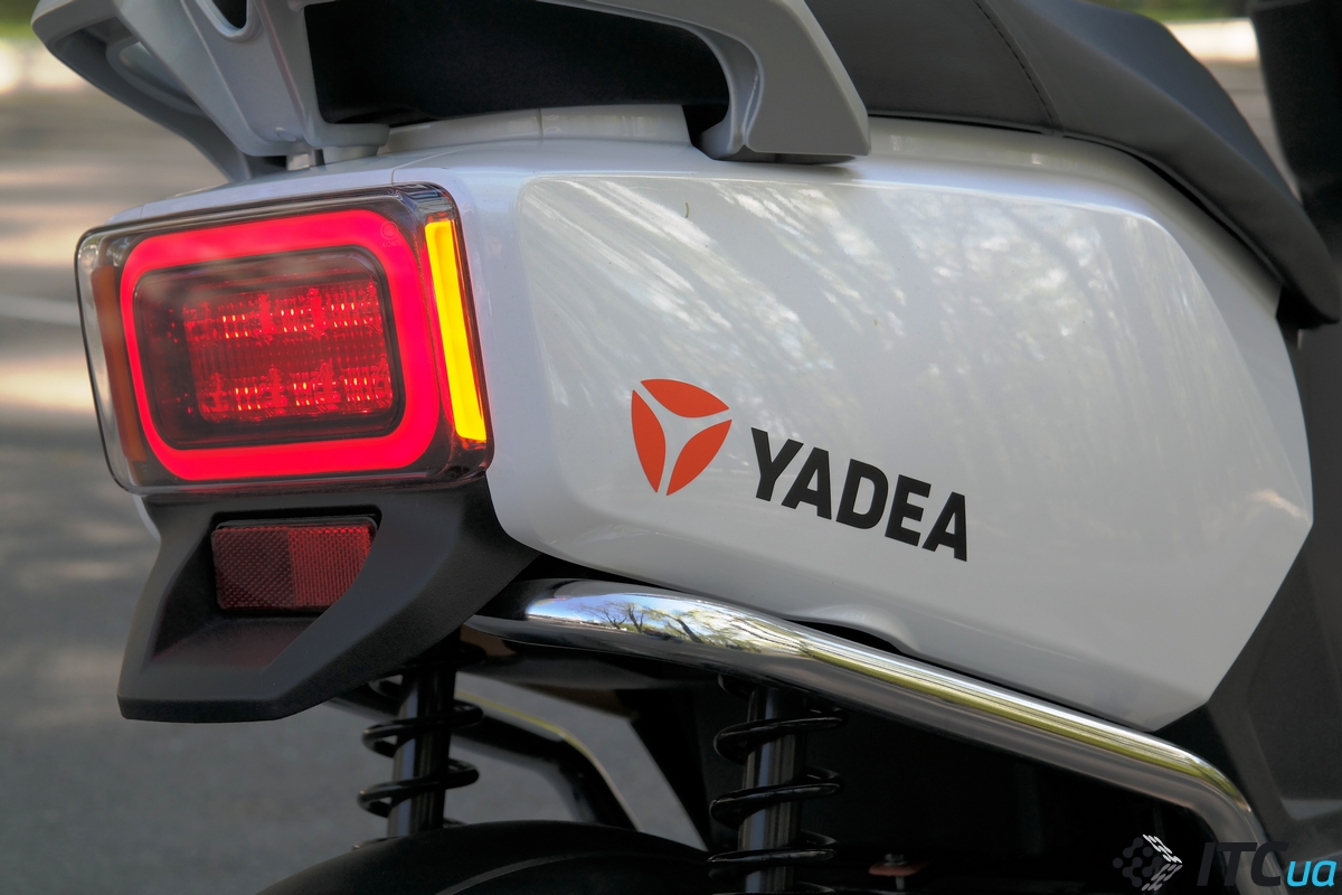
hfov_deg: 24.2
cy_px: 448
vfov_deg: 16.3
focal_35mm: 84
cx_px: 671
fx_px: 3131
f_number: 5.6
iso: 200
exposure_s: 1/160
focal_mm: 55
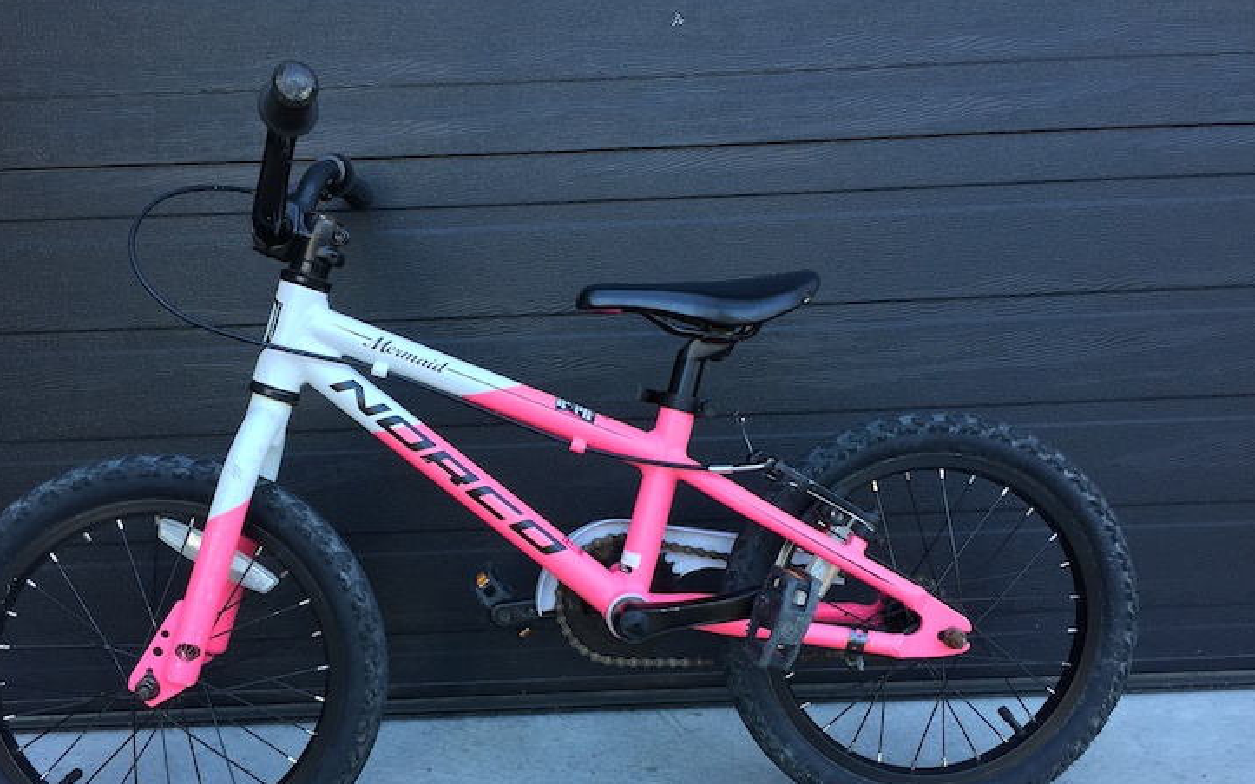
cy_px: 501
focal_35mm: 34
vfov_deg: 37.0
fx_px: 1163
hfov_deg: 56.6
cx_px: 573
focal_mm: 4.15
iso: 50
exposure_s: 1/120
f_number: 2.2
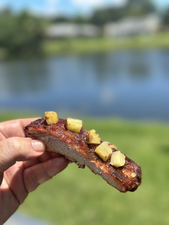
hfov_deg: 30.3
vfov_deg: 39.7
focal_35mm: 48
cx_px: 84
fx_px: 312
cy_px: 112
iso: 100
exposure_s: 1/2597
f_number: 1.78
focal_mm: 6.86
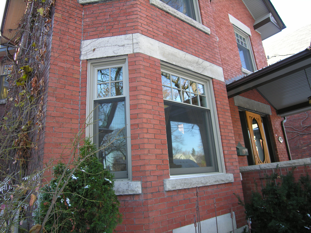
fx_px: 216
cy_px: 116
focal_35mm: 24
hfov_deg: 71.6
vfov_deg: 56.8
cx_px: 156
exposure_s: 1/55.4
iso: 50
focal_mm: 6.1
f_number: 2.9
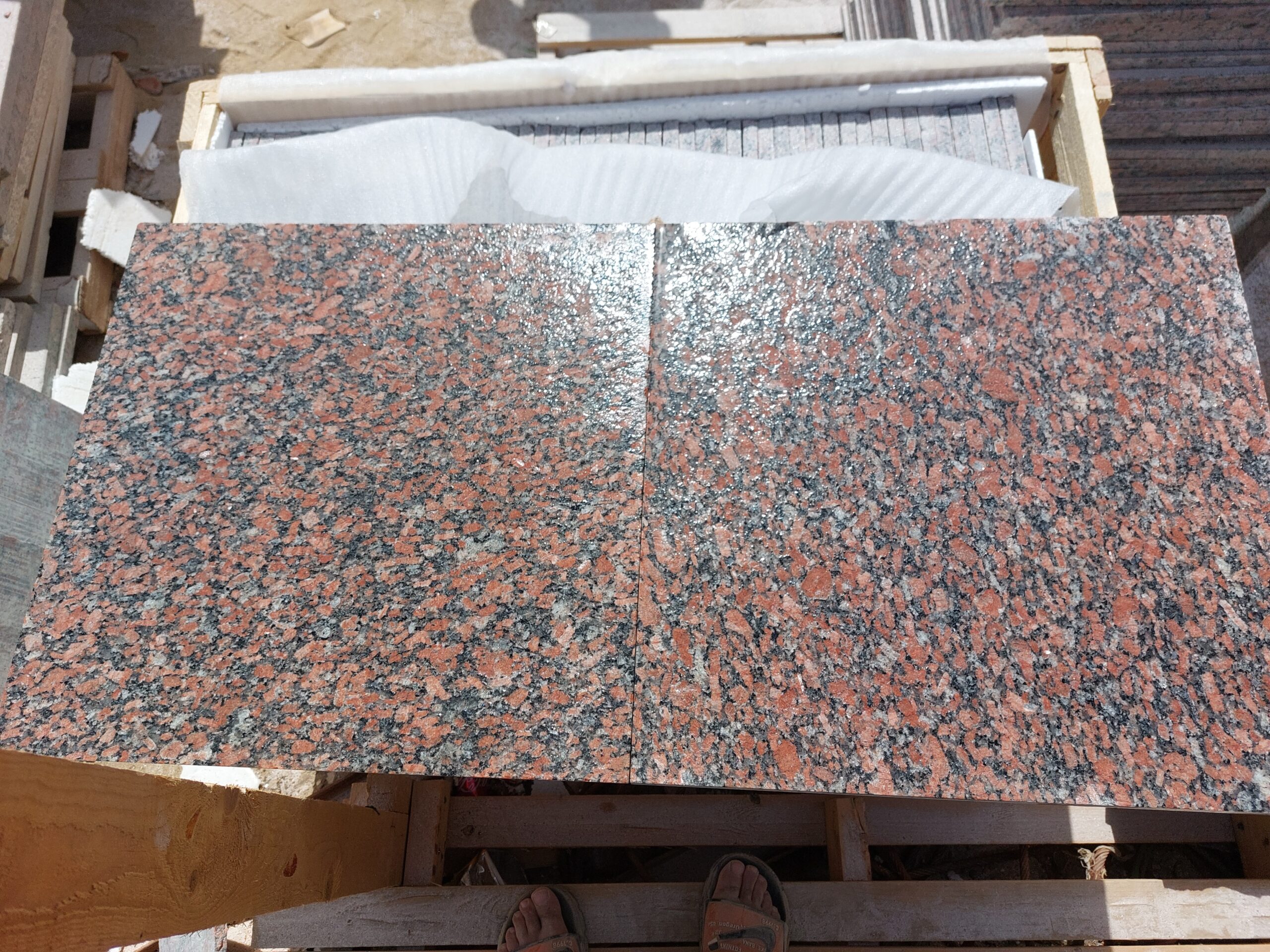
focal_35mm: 24
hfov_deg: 71.6
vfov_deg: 56.8
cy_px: 476
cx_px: 635
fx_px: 881
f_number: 1.8
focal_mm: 5.23
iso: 25
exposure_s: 1/1669
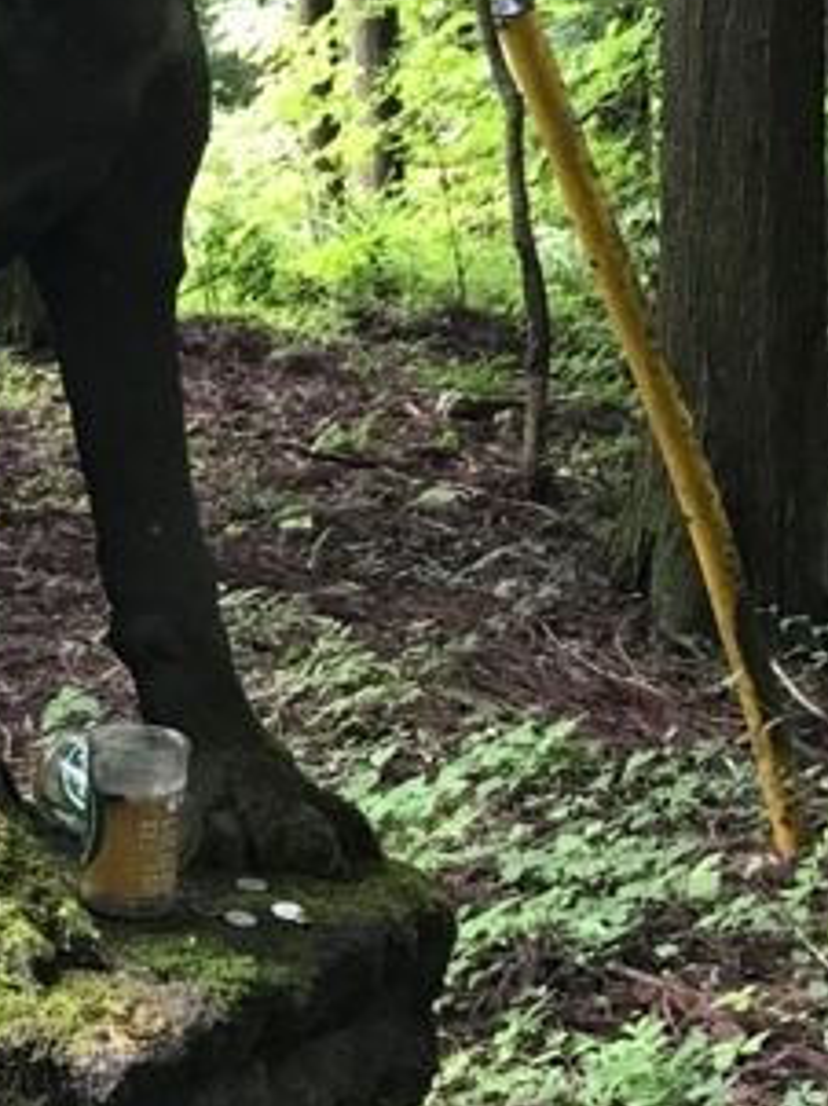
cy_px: -59
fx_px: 3034
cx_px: 7
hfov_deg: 15.3
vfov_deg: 19.9
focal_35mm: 95
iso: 40
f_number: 1.8
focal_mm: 3.99
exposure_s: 1/20
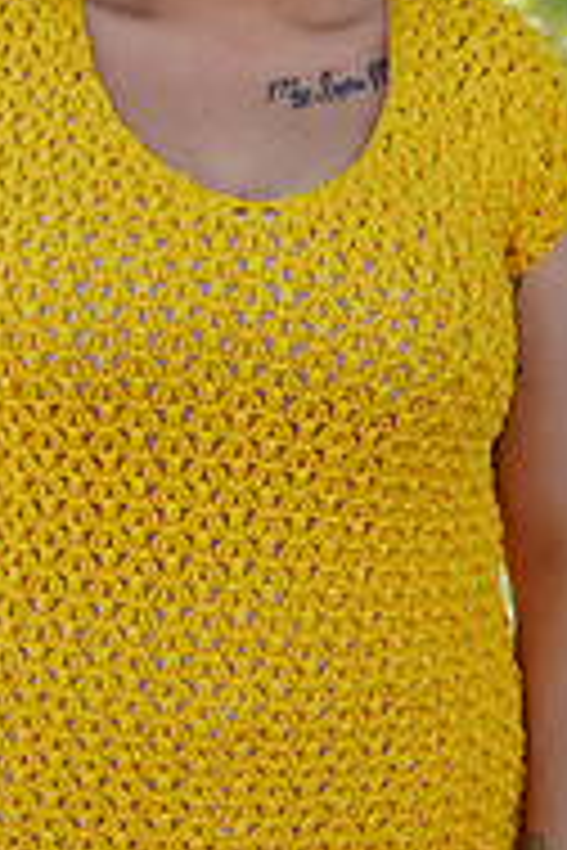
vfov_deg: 15.4
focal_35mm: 132
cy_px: 189
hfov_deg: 10.3
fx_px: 3118
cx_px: 52
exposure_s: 1/1250
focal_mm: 50
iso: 100
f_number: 2.2
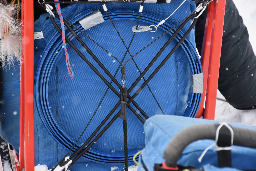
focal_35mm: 150
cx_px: 128
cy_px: 86
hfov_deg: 13.7
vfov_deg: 9.1
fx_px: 1067
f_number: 7.1
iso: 800
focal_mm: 100
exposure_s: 1/800
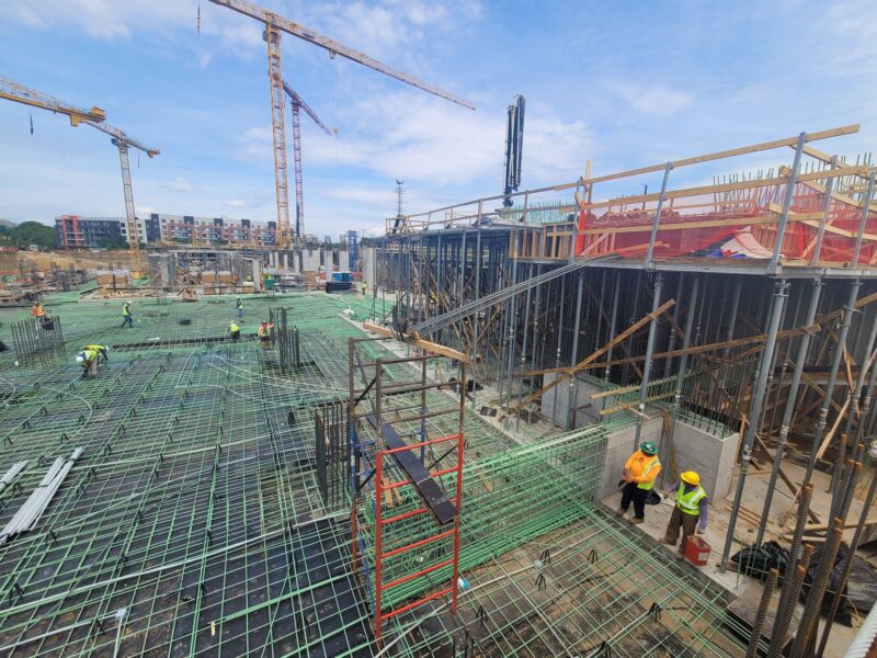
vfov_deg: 89.9
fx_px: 329
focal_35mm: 13
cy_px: 329
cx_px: 438
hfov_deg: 106.2
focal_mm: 2.2
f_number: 2.2
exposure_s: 1/1192
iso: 50
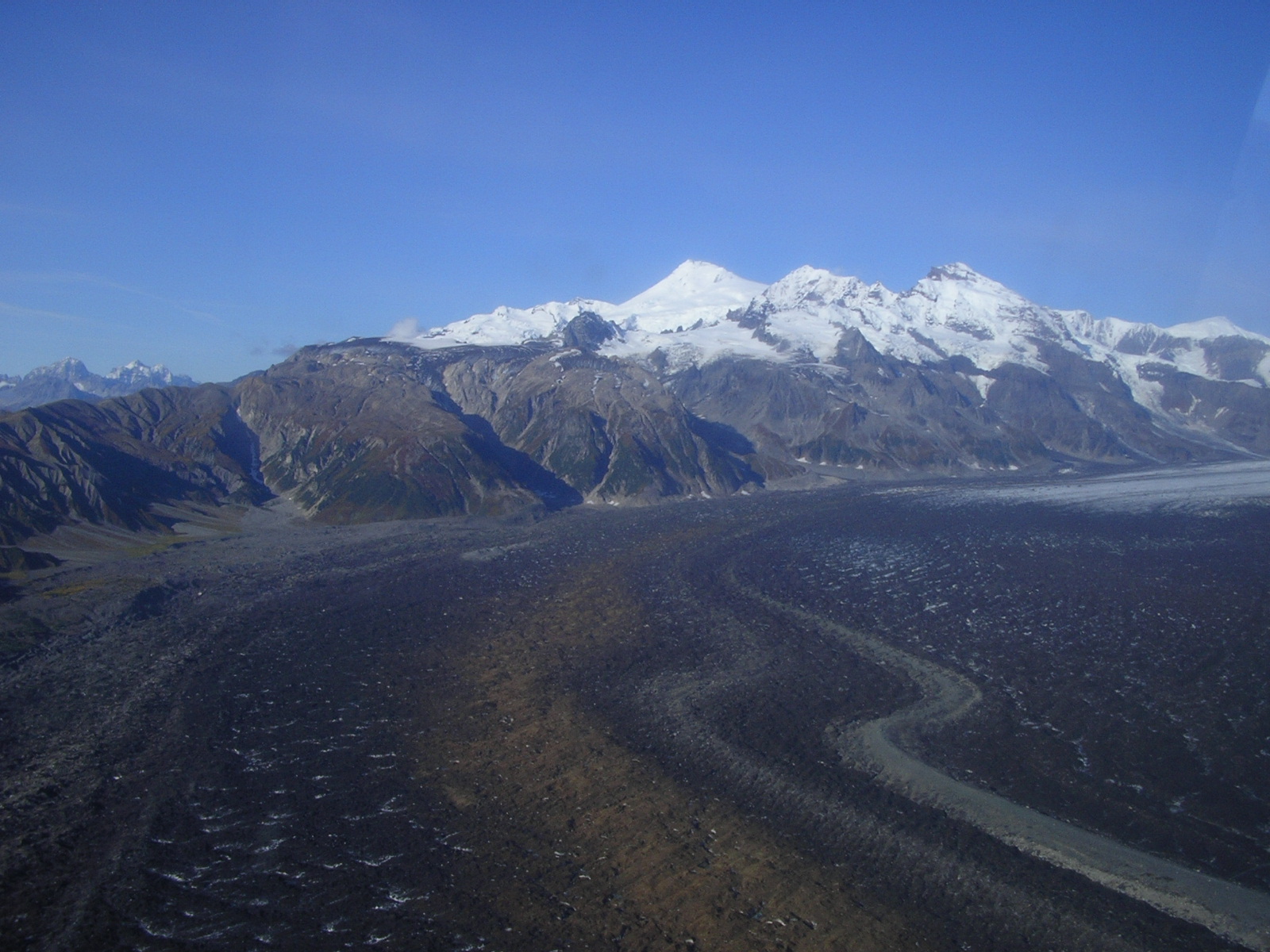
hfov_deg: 49.0
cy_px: 476
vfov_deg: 37.7
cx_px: 635
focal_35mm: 38
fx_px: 1394
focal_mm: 5.8
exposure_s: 1/800
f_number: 4.1
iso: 50
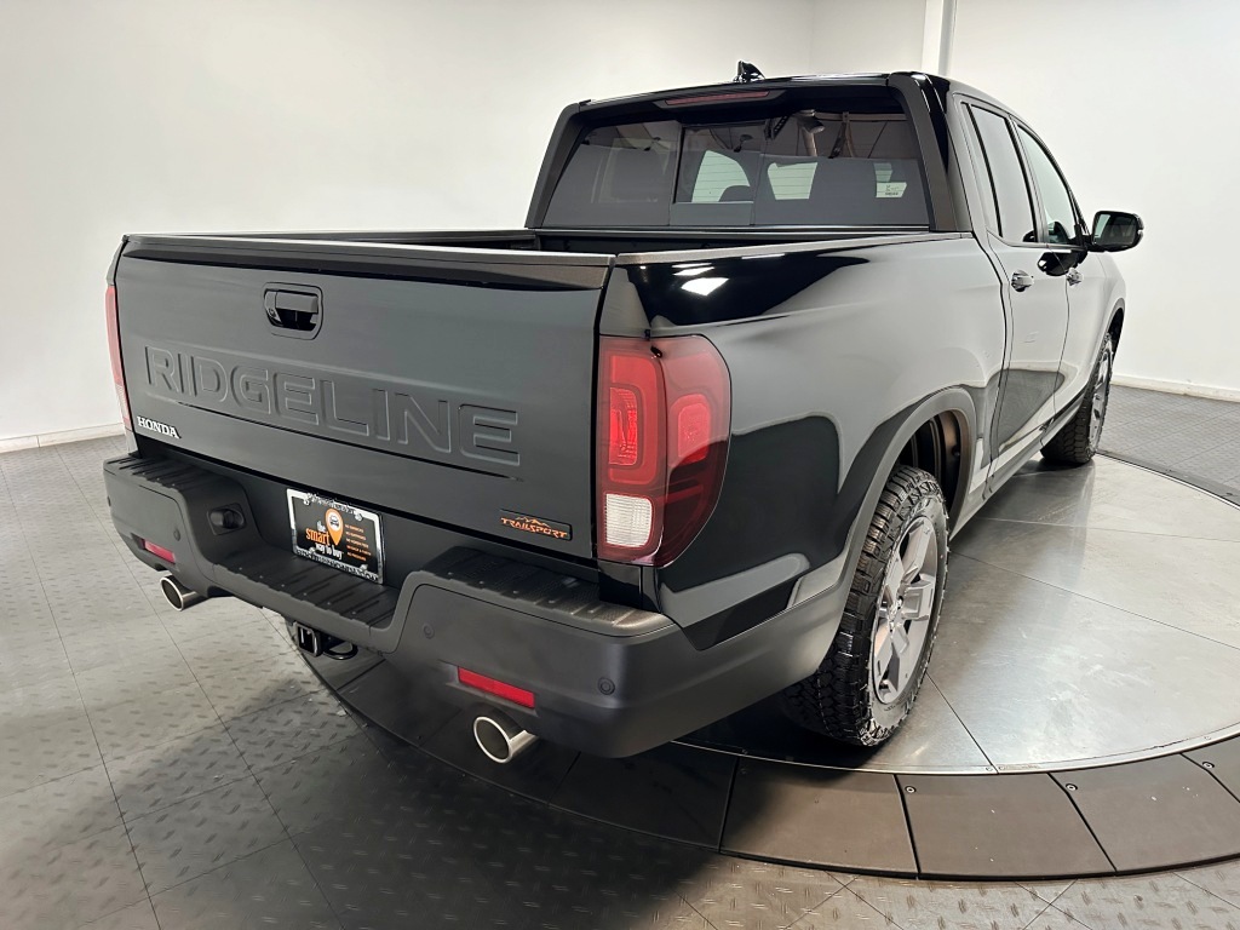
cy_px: 465
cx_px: 620
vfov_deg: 56.8
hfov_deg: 71.6
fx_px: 860
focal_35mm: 24
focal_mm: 6.86
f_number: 1.78
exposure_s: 1/60
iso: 640
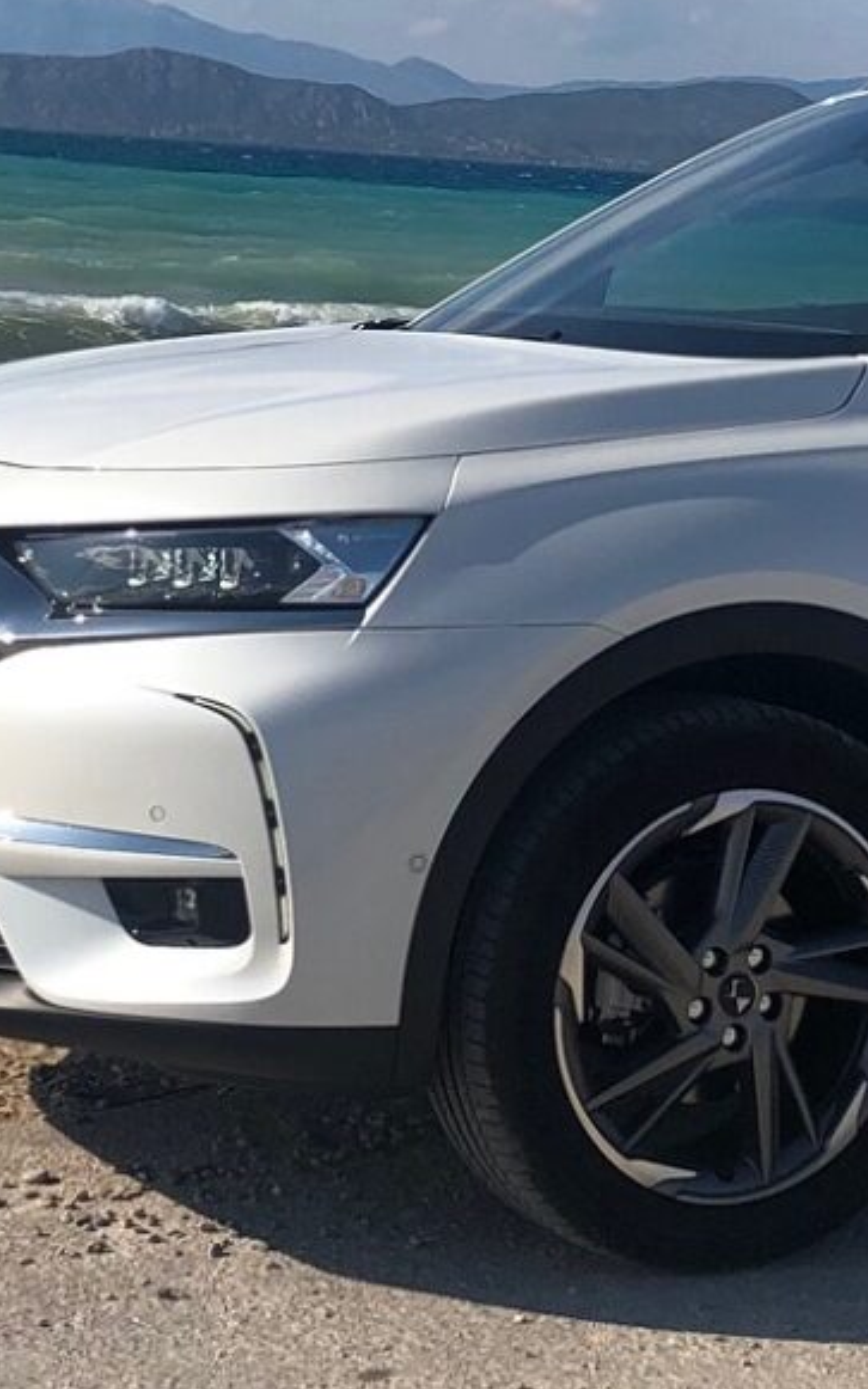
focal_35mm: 98
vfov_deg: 21.2
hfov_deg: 13.3
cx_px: 600
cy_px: 519
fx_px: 3710
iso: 20
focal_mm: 3.99
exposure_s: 1/2825
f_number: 1.8
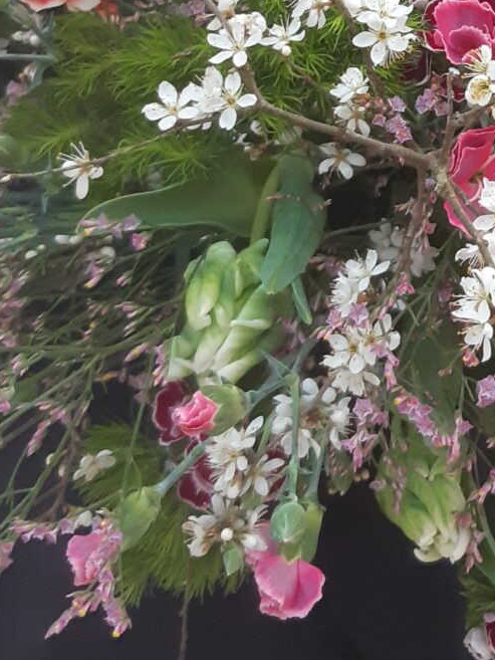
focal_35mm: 81
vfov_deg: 23.0
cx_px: 422
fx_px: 1544
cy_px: -26
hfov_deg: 18.0
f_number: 1.7
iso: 160
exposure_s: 1/50
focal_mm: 3.92
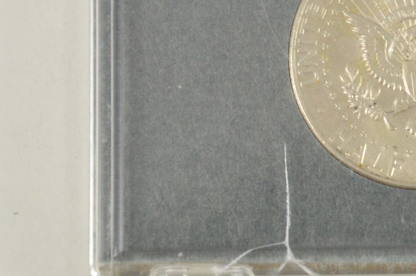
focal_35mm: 495
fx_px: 5709
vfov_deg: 2.8
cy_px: 38
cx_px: 423
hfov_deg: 4.2
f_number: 6.3
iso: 800
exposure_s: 1/160
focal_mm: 105
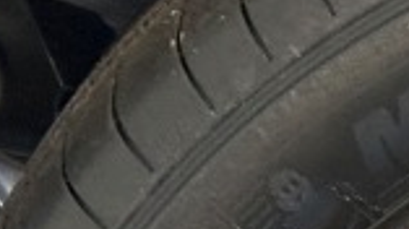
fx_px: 3706
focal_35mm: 342
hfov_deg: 6.1
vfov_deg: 3.5
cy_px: 682
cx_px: 841
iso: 500
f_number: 1.78
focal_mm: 6.86
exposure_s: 1/40
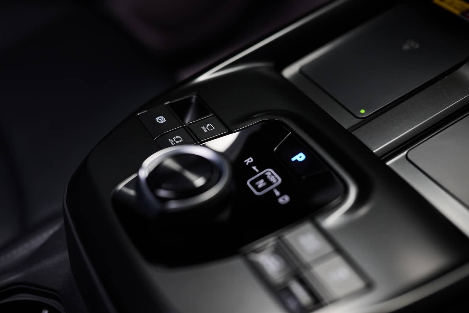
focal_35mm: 50
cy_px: 156
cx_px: 234
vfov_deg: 27.0
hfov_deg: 39.6
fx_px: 651
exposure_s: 1/80
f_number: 2
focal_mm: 50
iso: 800
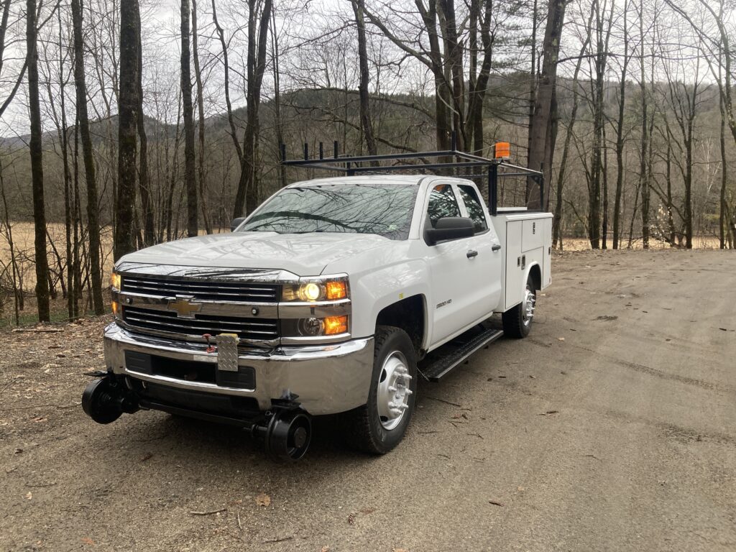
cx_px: 368
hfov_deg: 63.4
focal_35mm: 28
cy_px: 276
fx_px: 595
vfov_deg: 49.7
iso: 80
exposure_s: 1/71
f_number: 1.8
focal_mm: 3.99
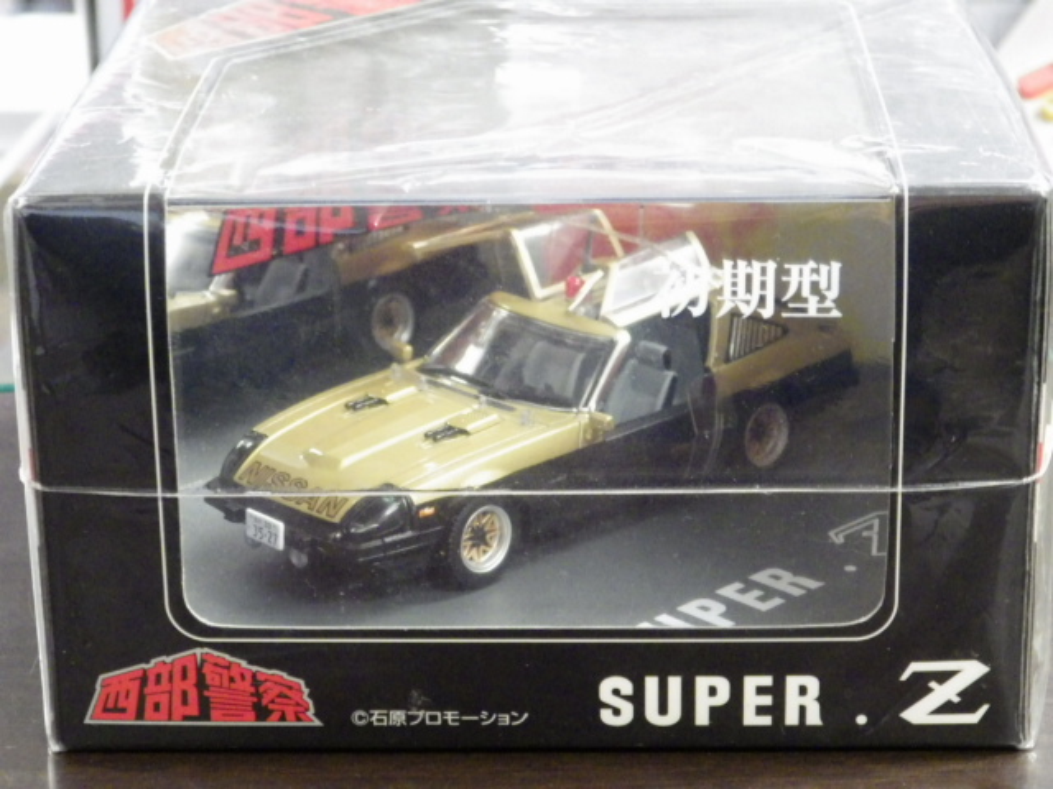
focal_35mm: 103
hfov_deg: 19.1
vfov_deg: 14.4
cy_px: 394
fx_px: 3133
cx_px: 526
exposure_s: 1/25
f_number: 4.6
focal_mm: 18.4
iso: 1600
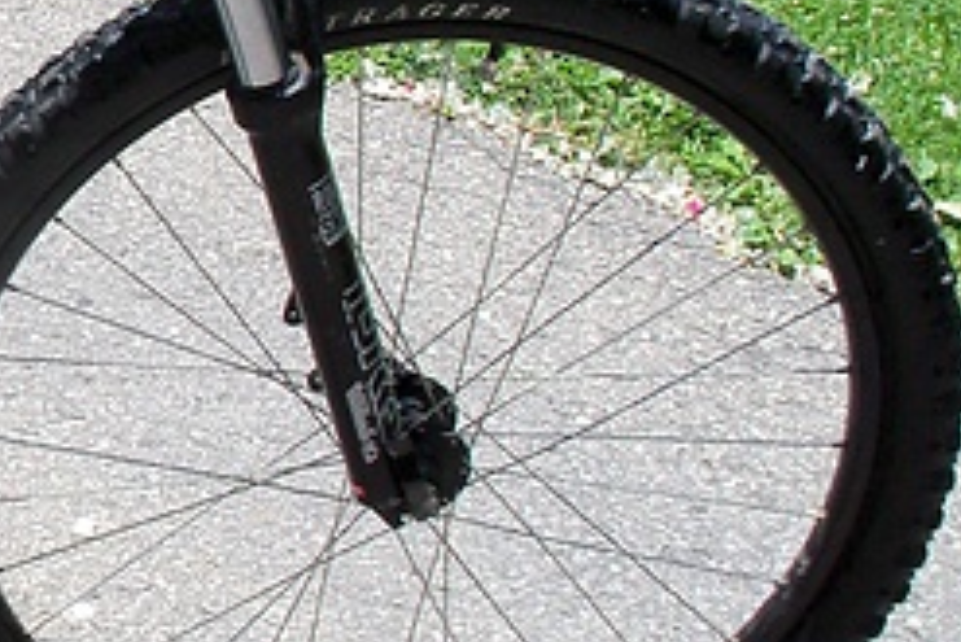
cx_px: -529
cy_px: 8
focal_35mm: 118
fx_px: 3152
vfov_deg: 11.5
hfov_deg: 15.8
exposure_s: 1/320
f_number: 5.5
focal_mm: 6.3
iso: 80
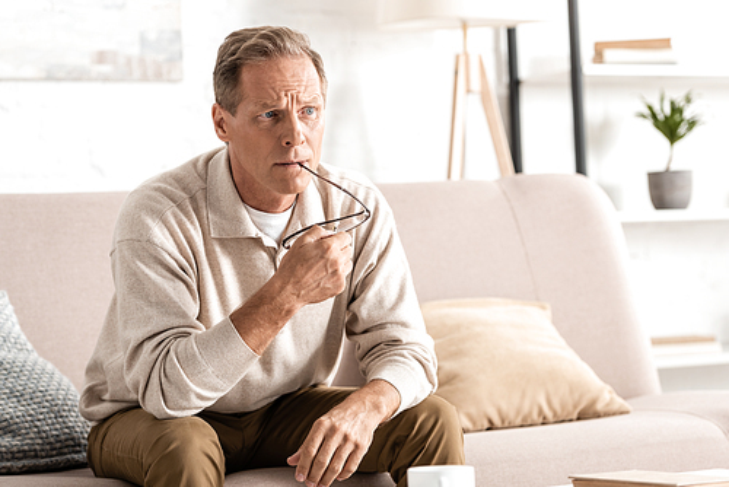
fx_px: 2026
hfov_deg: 20.4
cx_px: 364
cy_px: 244
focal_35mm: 100
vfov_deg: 13.7
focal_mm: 100
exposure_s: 1/200
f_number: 3.5
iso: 125
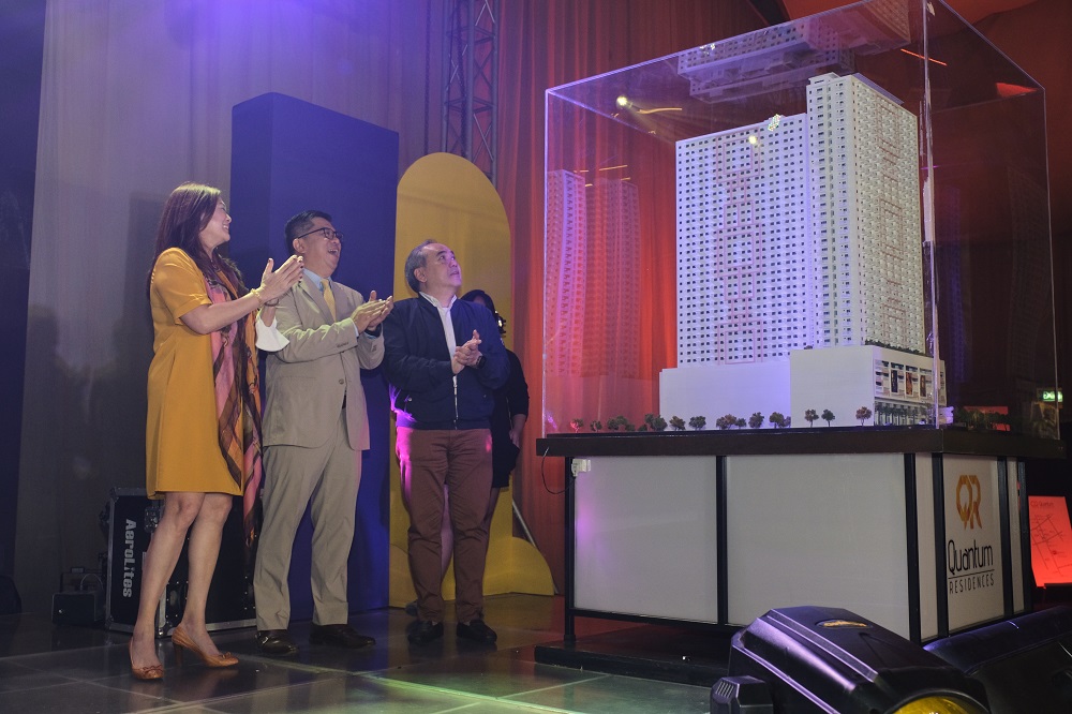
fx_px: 1072
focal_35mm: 36
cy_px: 357
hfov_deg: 53.1
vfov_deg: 36.8
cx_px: 536
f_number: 6.4
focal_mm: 24.2
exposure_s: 1/60
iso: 1250
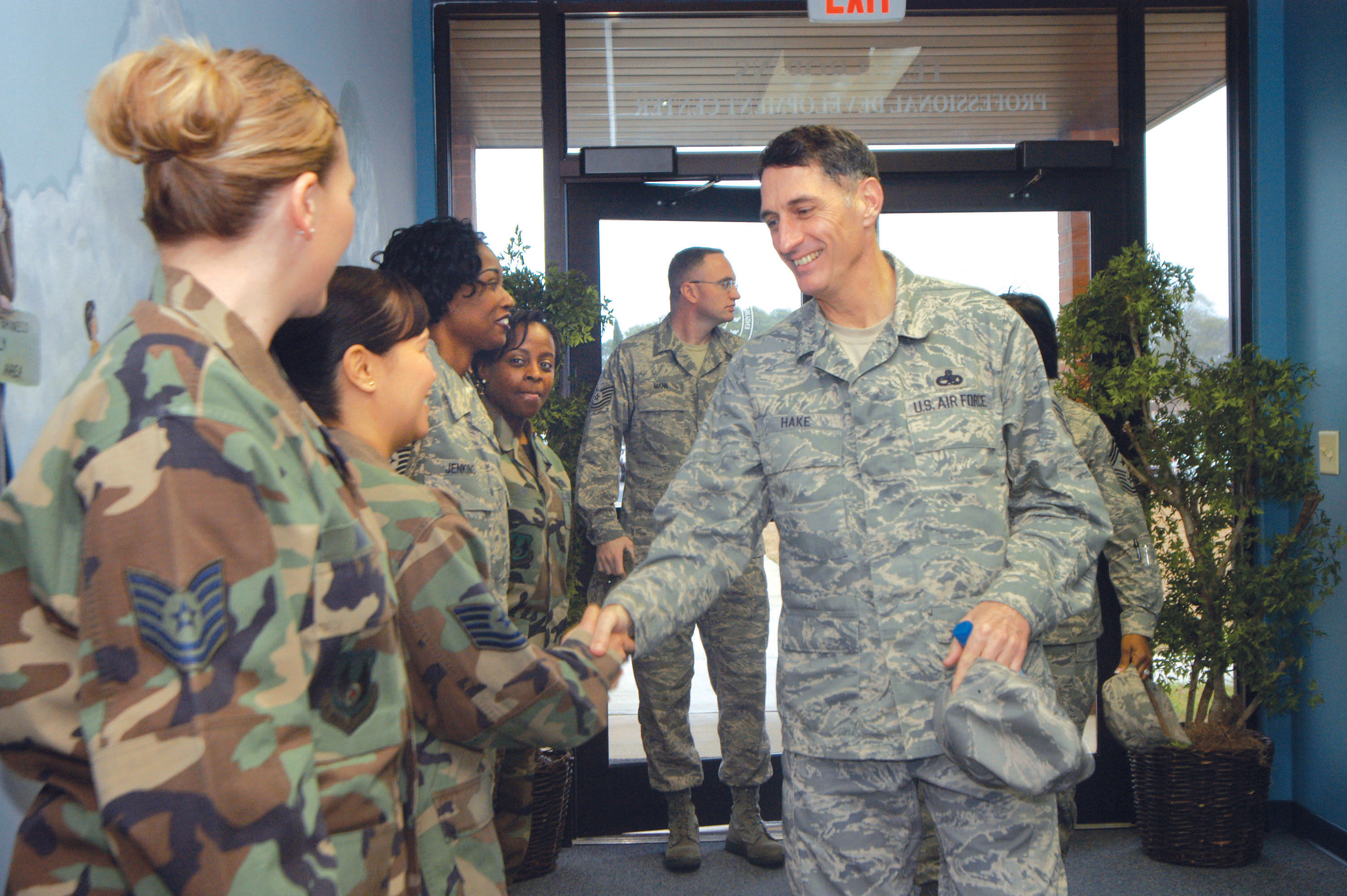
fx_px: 1738
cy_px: 448
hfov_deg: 42.4
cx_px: 674
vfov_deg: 28.9
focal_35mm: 46
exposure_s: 1/60
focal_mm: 31
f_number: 5.6
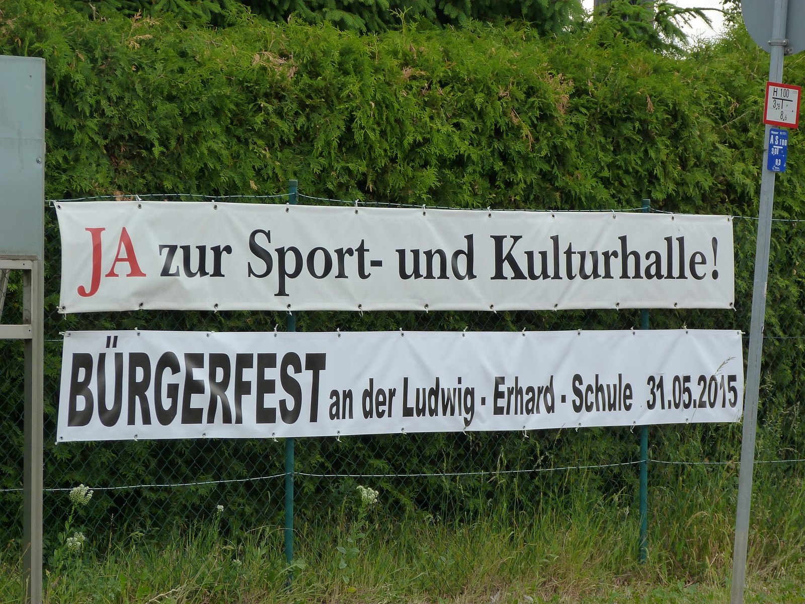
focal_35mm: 141
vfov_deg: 10.5
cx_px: 402
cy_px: 302
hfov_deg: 14.0
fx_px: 3279
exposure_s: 1/100
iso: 125
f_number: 3.6
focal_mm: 25.4
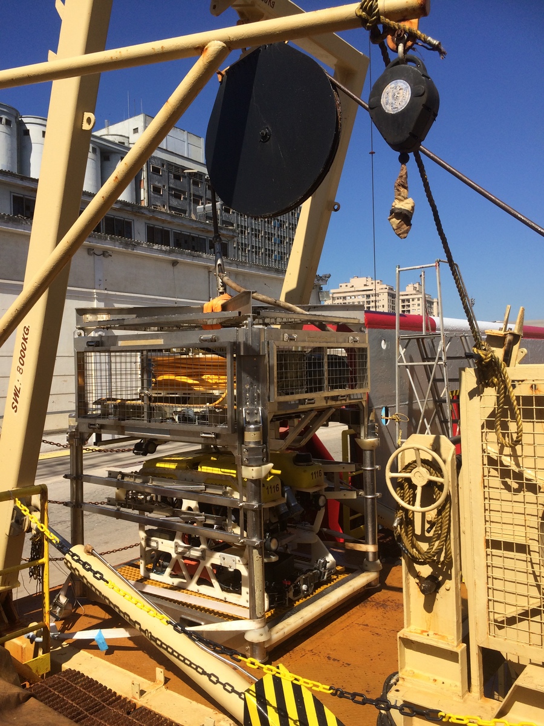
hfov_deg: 48.2
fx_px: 608
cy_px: 363
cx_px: 272
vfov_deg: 61.7
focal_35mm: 29
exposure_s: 1/2415
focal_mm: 4.15
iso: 32
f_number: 2.2
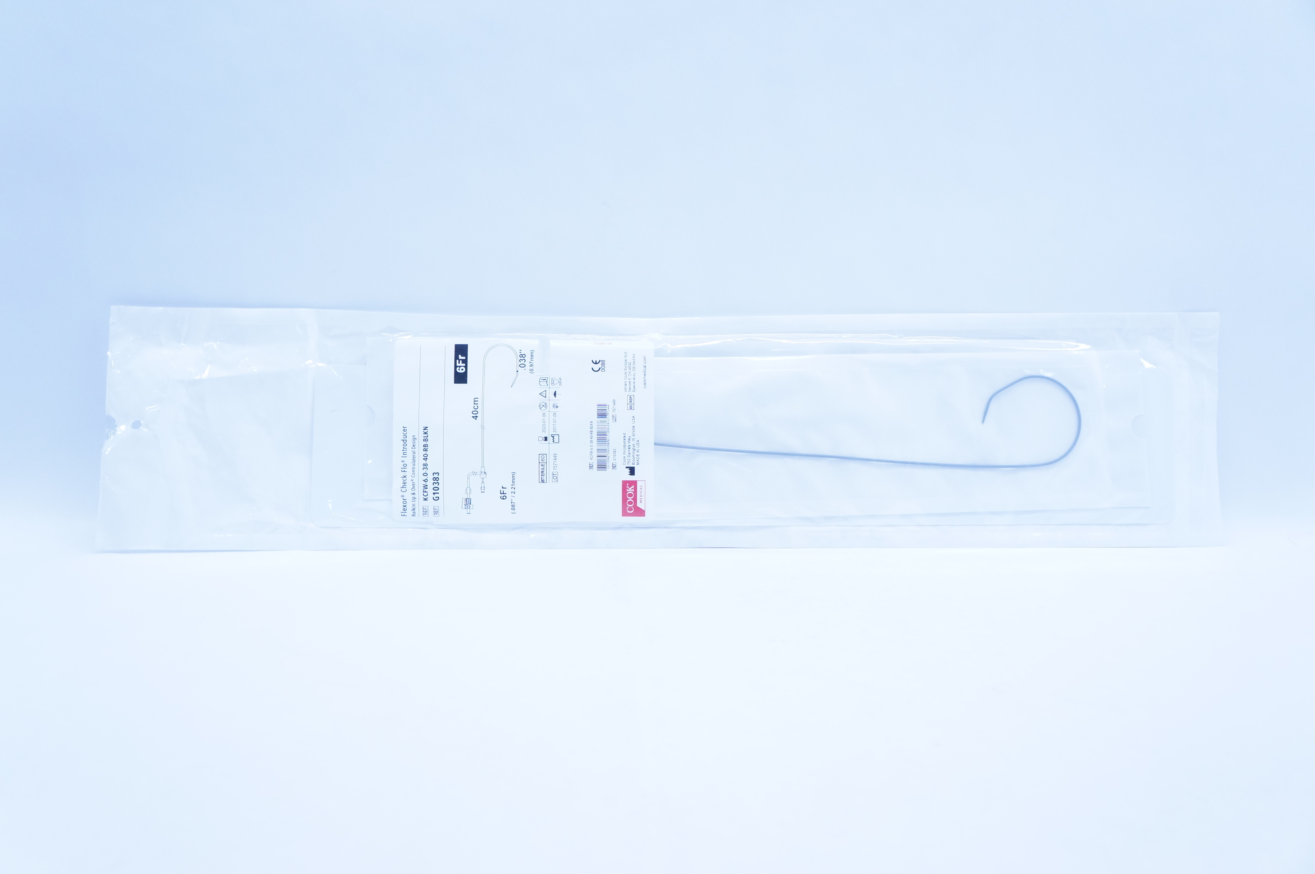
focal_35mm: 32
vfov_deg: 41.6
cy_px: 437
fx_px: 1149
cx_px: 658
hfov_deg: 59.5
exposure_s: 1/160
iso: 800
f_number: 5.6
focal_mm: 21
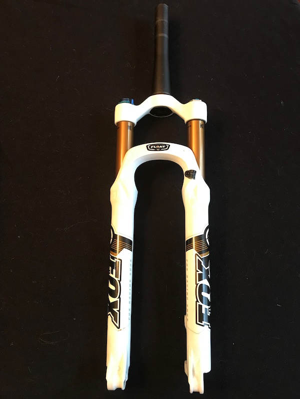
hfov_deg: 49.7
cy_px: 200
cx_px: 150
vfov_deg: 63.4
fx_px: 324
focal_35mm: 28
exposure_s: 1/13
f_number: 1.8
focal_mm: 3.99
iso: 100
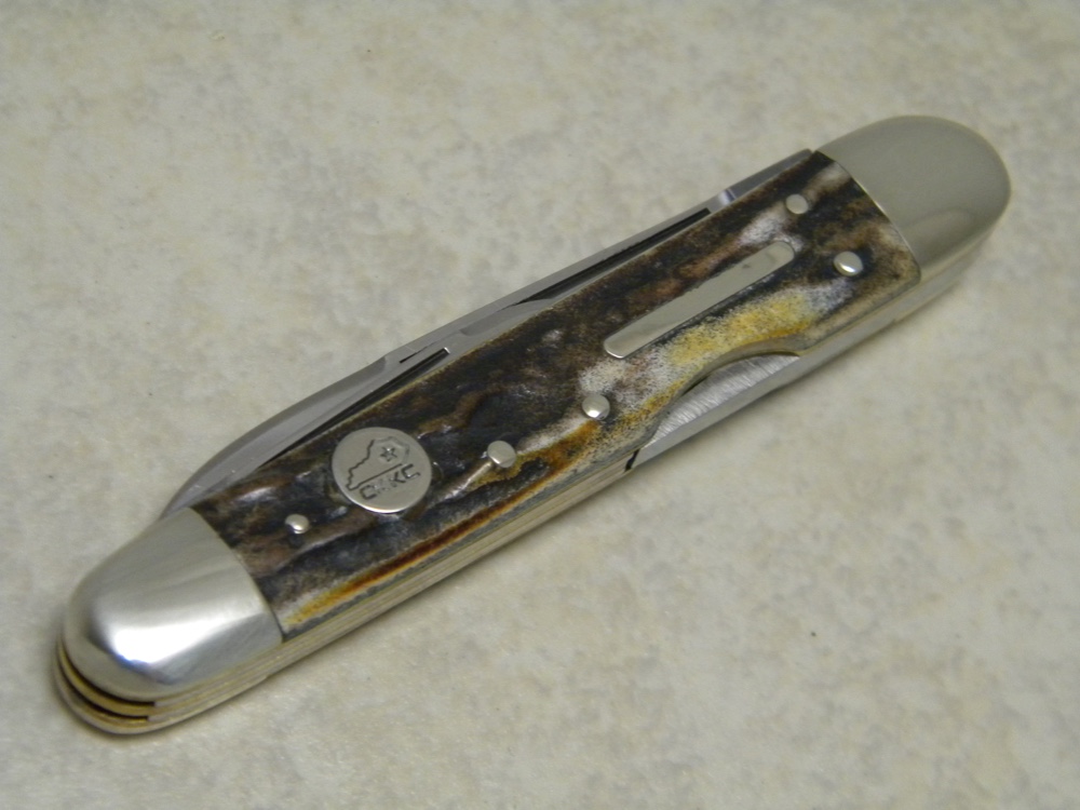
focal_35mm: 105
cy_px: 405
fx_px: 3276
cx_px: 540
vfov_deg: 14.1
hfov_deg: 18.7
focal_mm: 19
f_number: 4.7
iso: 400
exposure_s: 1/28
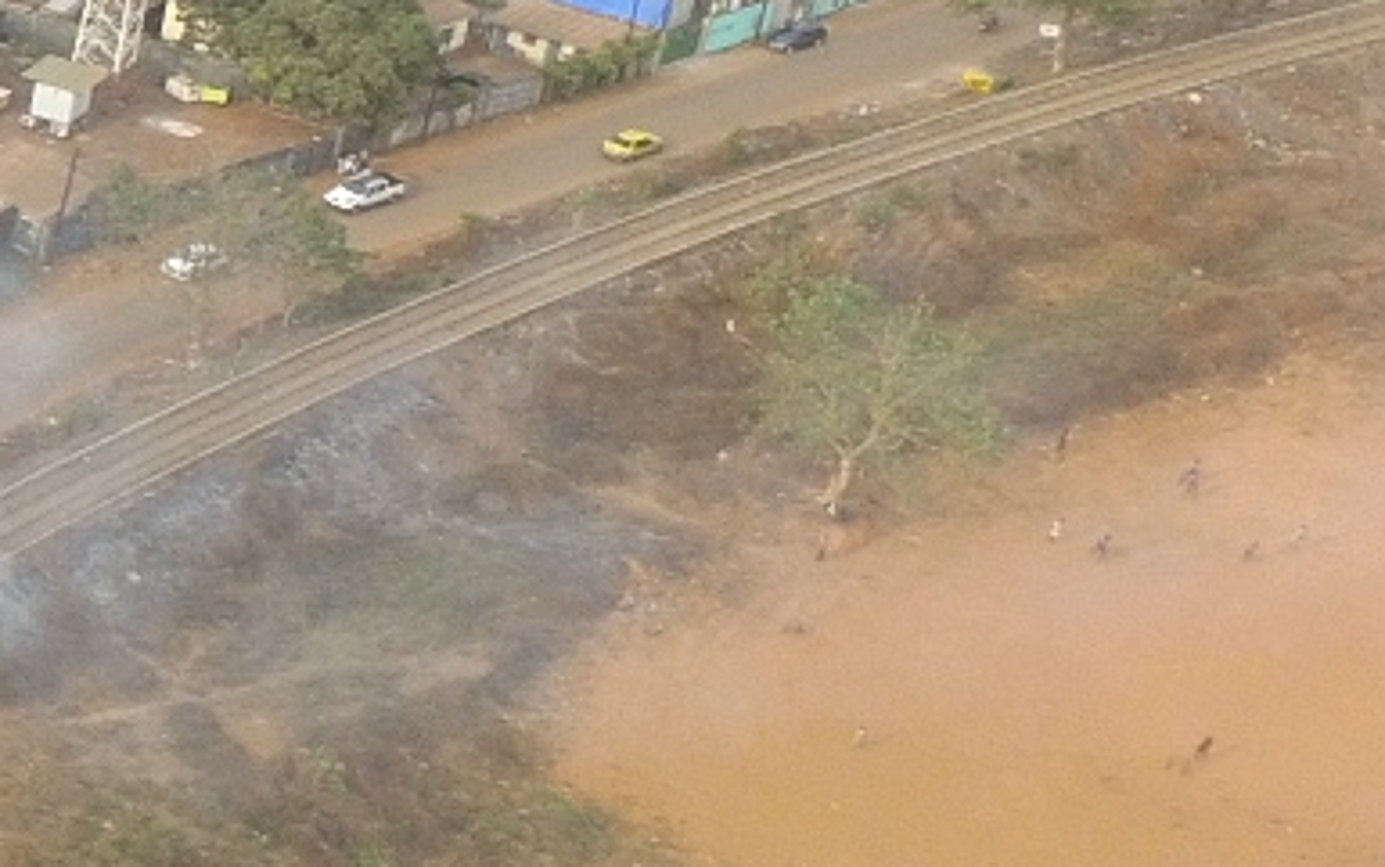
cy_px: -14
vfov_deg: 11.8
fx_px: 4154
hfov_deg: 13.3
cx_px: -2051
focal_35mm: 110
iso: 100
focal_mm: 3.61
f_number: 2.8
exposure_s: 1/162
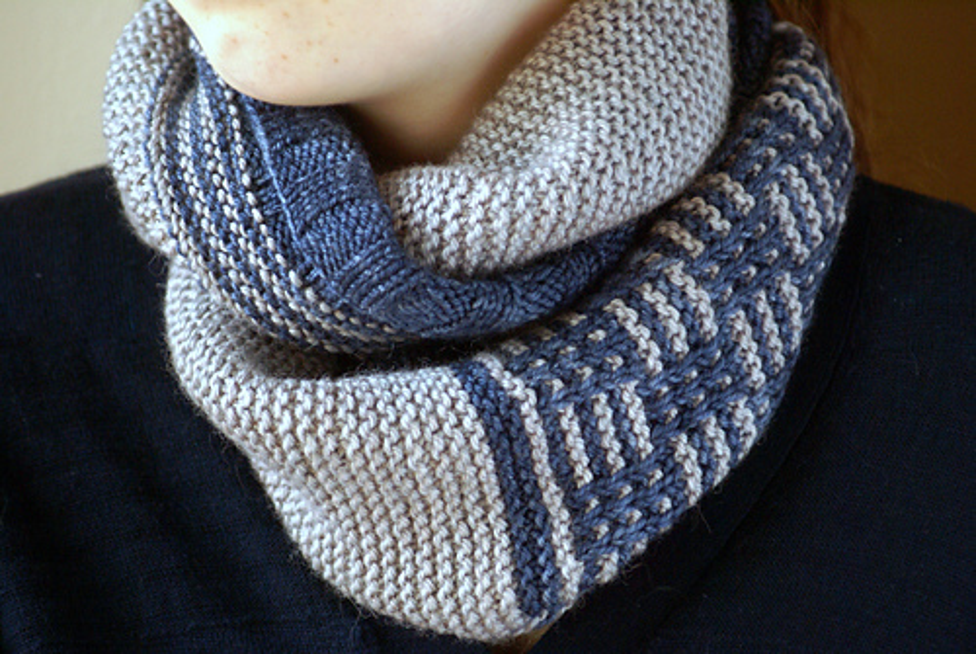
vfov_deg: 8.3
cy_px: 327
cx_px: 488
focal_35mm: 165
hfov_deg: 12.4
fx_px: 4480
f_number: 5
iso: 400
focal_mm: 110
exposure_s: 1/20
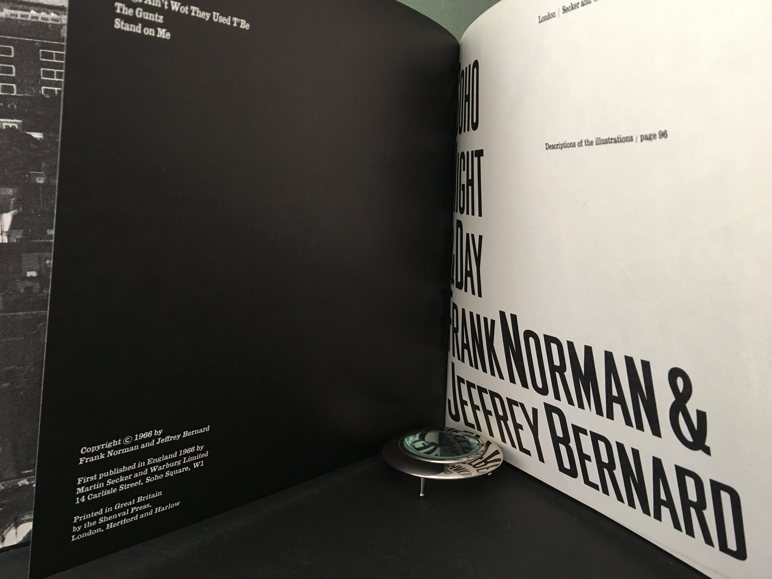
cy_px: 290
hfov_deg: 61.7
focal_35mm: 29
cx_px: 386
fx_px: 647
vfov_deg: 48.2
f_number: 2.2
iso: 64
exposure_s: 1/17
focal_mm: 4.15
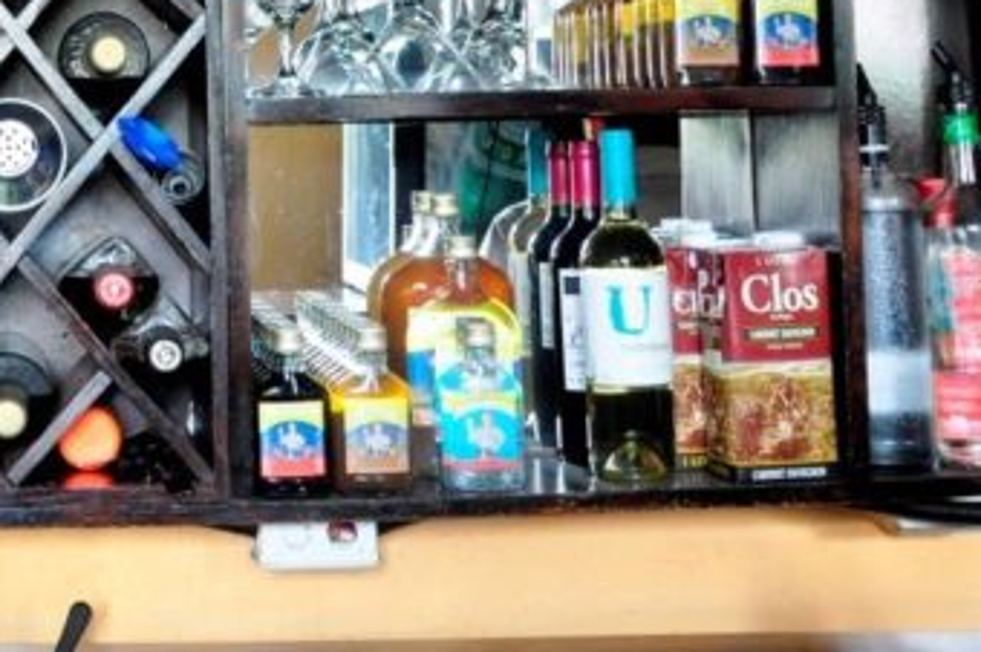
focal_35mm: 71
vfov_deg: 18.5
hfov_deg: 26.7
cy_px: -43
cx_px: -26
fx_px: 1936
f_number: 5.6
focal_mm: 21
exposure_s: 1/6
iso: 1000
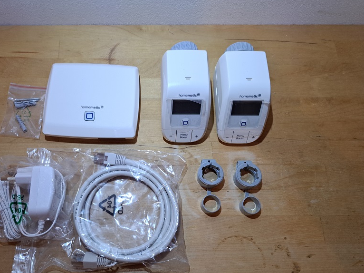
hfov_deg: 61.1
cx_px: 146
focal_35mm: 29
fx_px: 305
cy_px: 159
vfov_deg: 48.0
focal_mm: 5.23
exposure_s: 1/50
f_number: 1.8
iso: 125
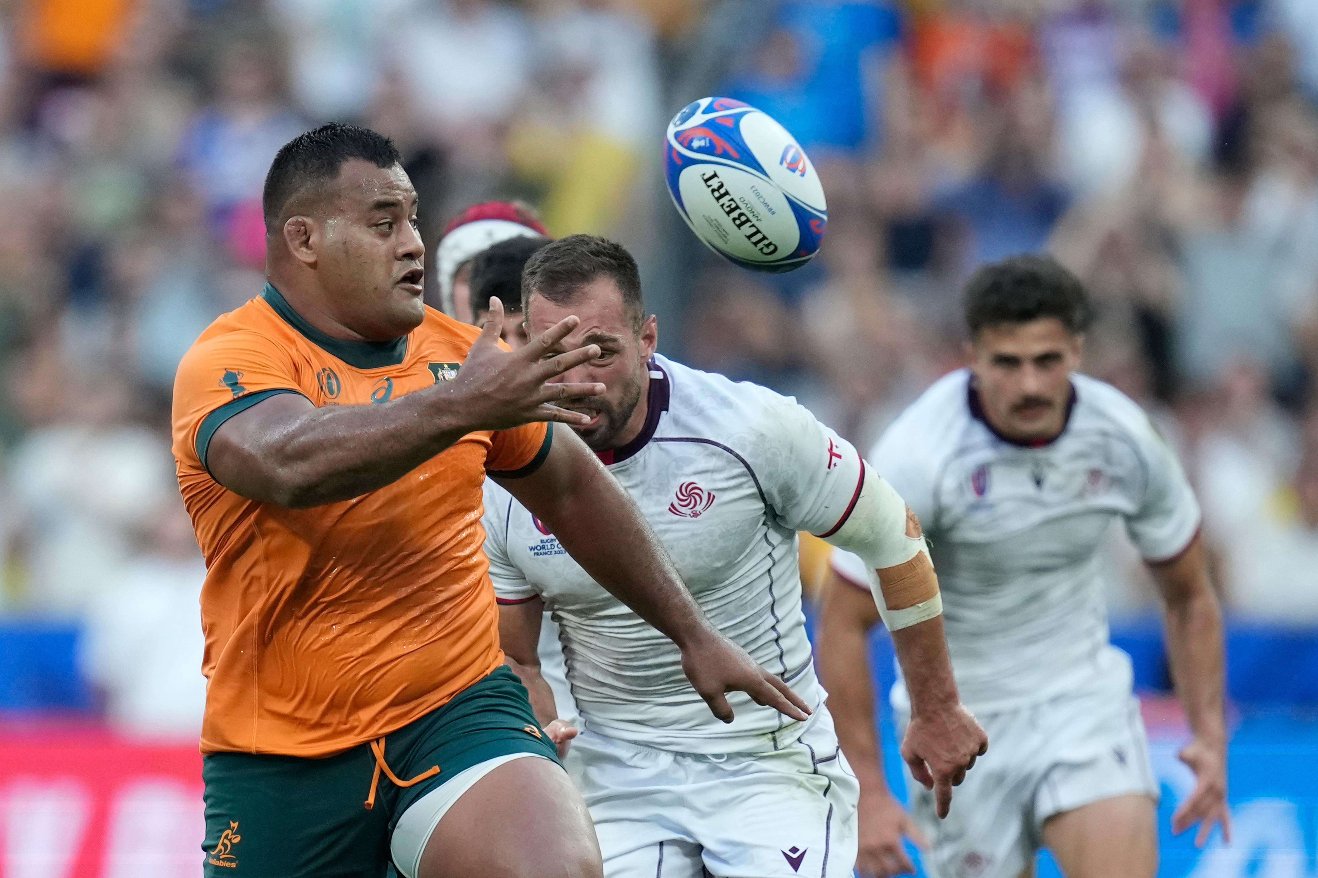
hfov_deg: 3.4
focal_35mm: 600
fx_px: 21964
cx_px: 659
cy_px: 439
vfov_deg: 2.3
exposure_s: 1/2500
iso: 2000
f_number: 2.8
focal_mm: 400
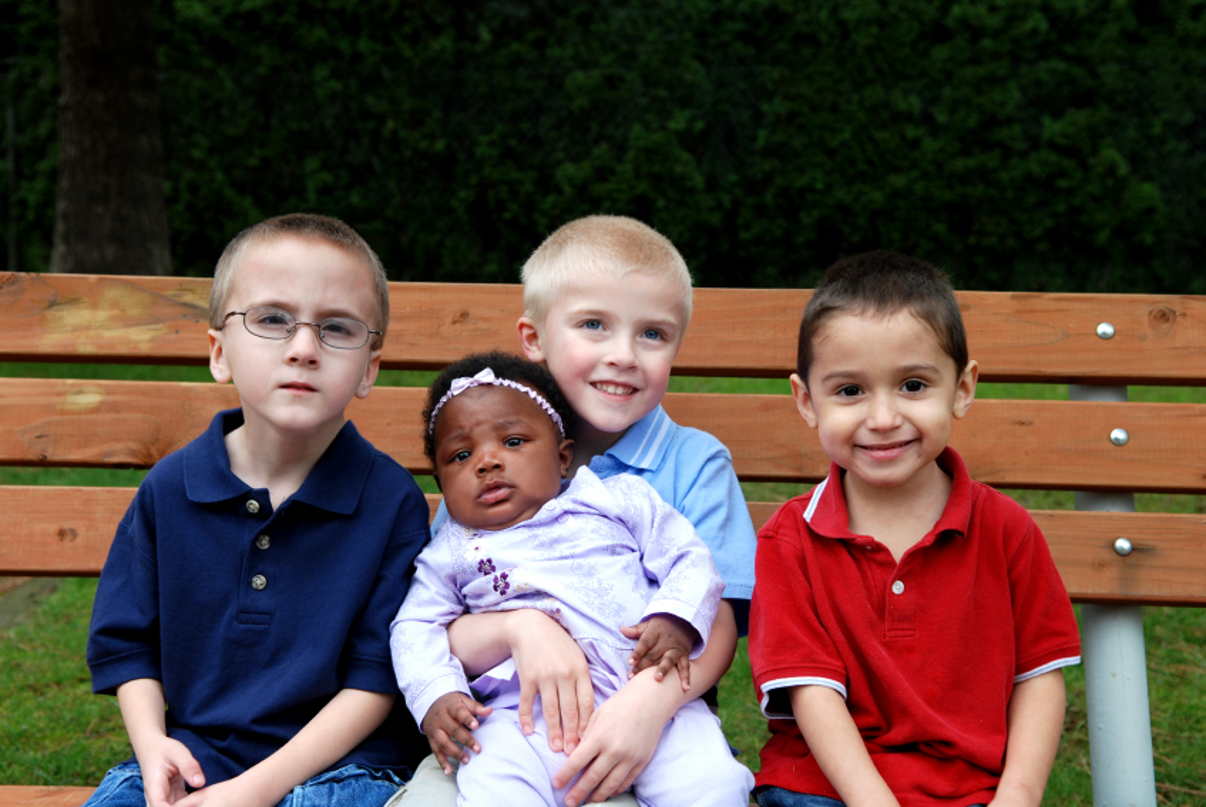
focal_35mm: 52
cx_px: 603
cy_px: 404
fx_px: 1761
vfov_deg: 25.8
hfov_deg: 37.8
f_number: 5
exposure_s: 1/100
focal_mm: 35
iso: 200
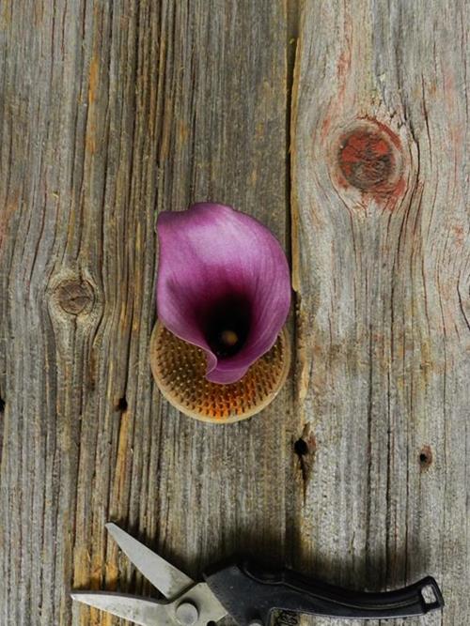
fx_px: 579
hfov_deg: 44.1
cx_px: 235
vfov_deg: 56.8
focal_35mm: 32
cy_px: 313
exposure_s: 1/200
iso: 800
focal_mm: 5.6
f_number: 3.7
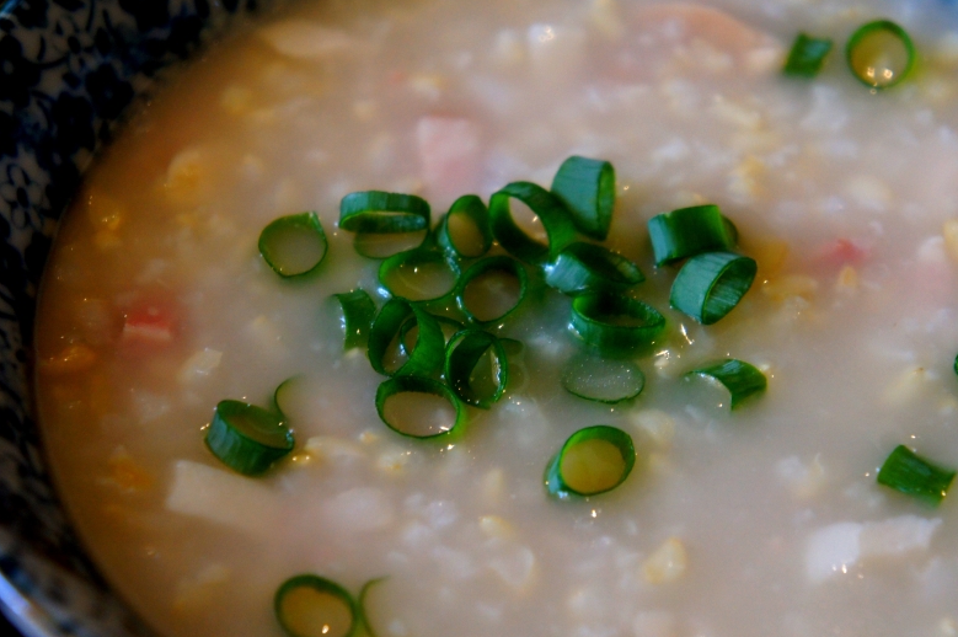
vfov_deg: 13.6
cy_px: 284
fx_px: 2675
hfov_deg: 20.3
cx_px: 526
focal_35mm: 101
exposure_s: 1/100
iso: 800
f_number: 5.6
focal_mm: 55
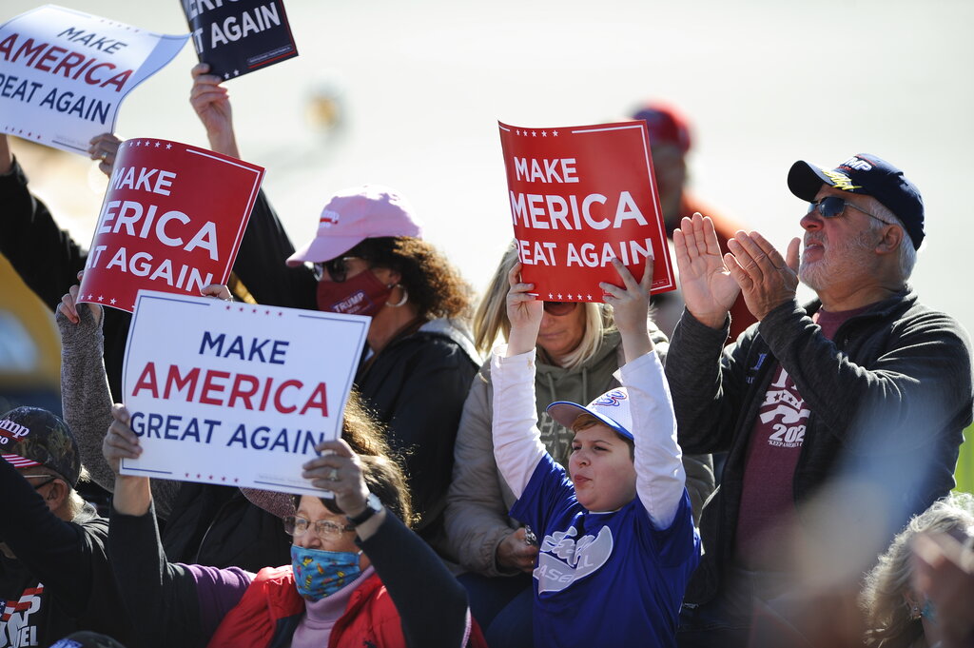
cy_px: 324
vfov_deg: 3.4
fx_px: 10813
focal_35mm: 400
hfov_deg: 5.2
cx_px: 487
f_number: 2.8
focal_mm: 400
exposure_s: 1/1600
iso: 200
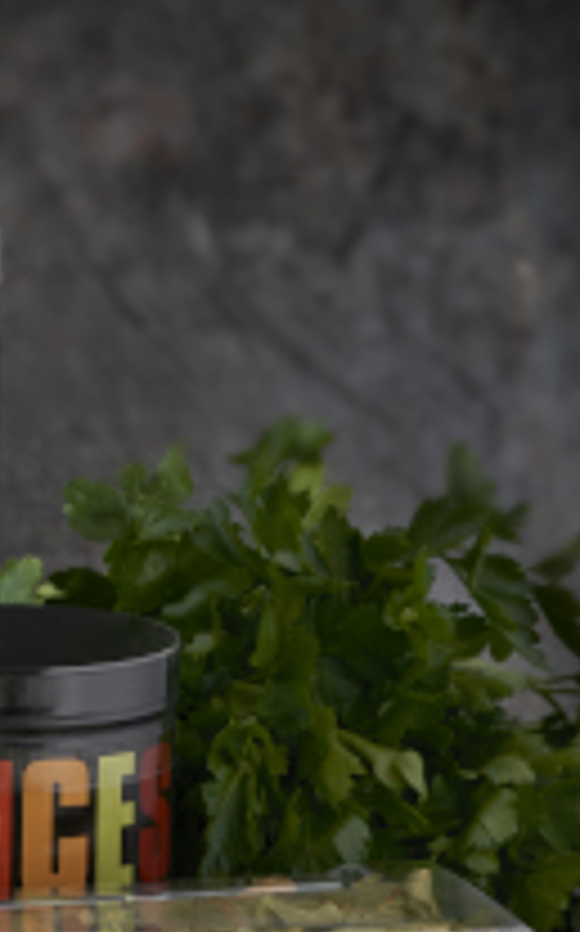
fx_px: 5626
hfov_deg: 5.8
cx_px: -243
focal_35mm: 222
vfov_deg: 9.4
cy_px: 657
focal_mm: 90
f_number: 8
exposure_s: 1/160
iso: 100
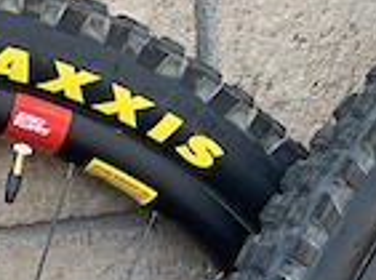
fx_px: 1603
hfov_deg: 13.4
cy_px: 555
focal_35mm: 148
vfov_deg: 9.4
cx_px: 136
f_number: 1.8
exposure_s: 1/121
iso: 64
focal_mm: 4.25
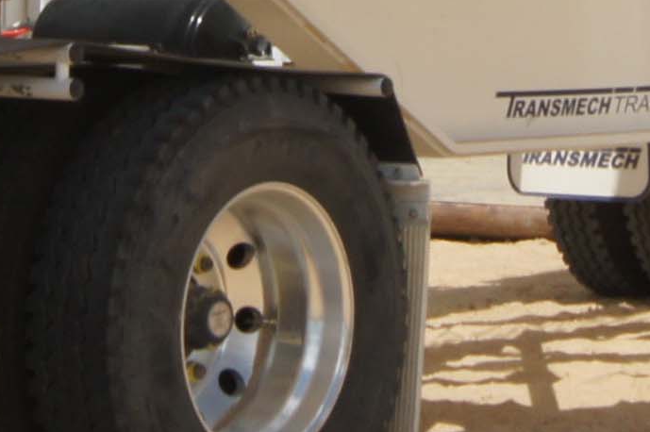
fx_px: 4329
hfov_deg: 8.6
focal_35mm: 240
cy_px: -312
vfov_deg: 5.6
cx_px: 327
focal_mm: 24
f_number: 10
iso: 200
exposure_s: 1/250
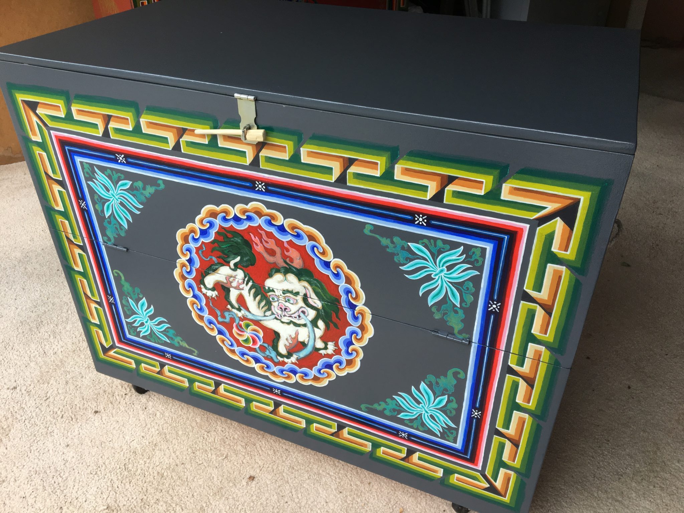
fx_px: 573
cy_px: 256
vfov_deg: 48.2
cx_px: 342
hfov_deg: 61.7
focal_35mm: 29
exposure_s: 1/120
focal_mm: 4.15
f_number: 2.2
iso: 32
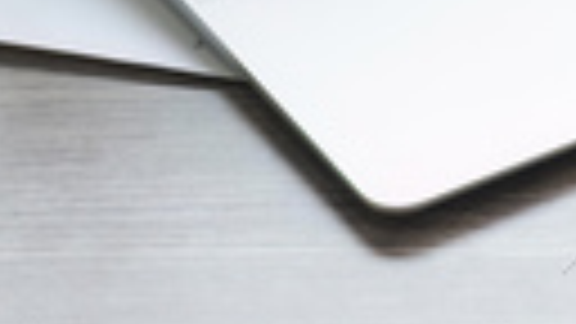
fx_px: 5162
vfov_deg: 3.5
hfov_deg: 6.3
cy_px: -529
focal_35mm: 338
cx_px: 873
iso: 1600
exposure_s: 1/320
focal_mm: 70
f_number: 5.6
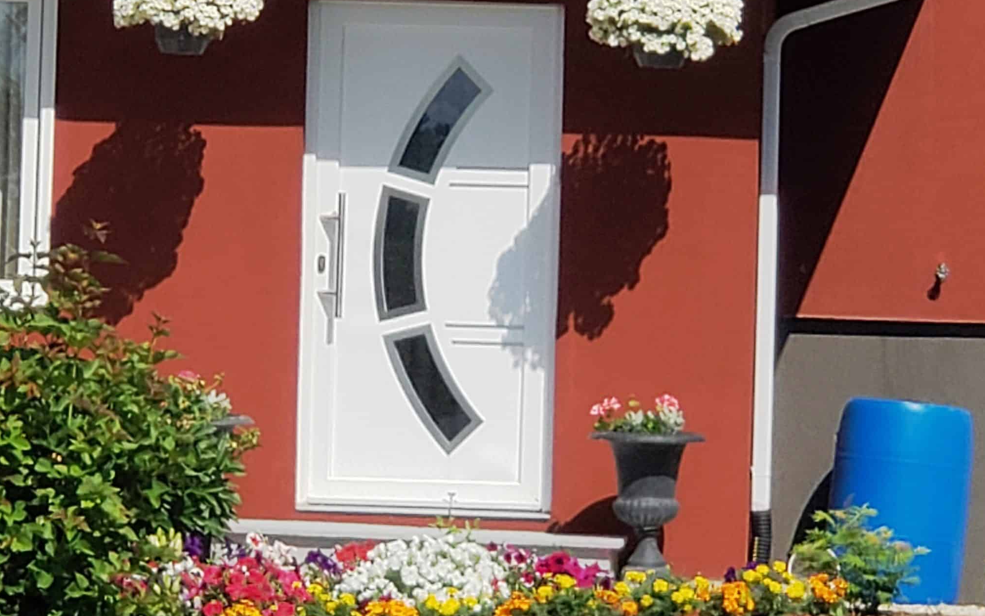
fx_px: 1503
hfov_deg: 36.3
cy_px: 252
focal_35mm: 56
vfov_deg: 23.1
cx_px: 491
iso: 32
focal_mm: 6
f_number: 2.4
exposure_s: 1/1606
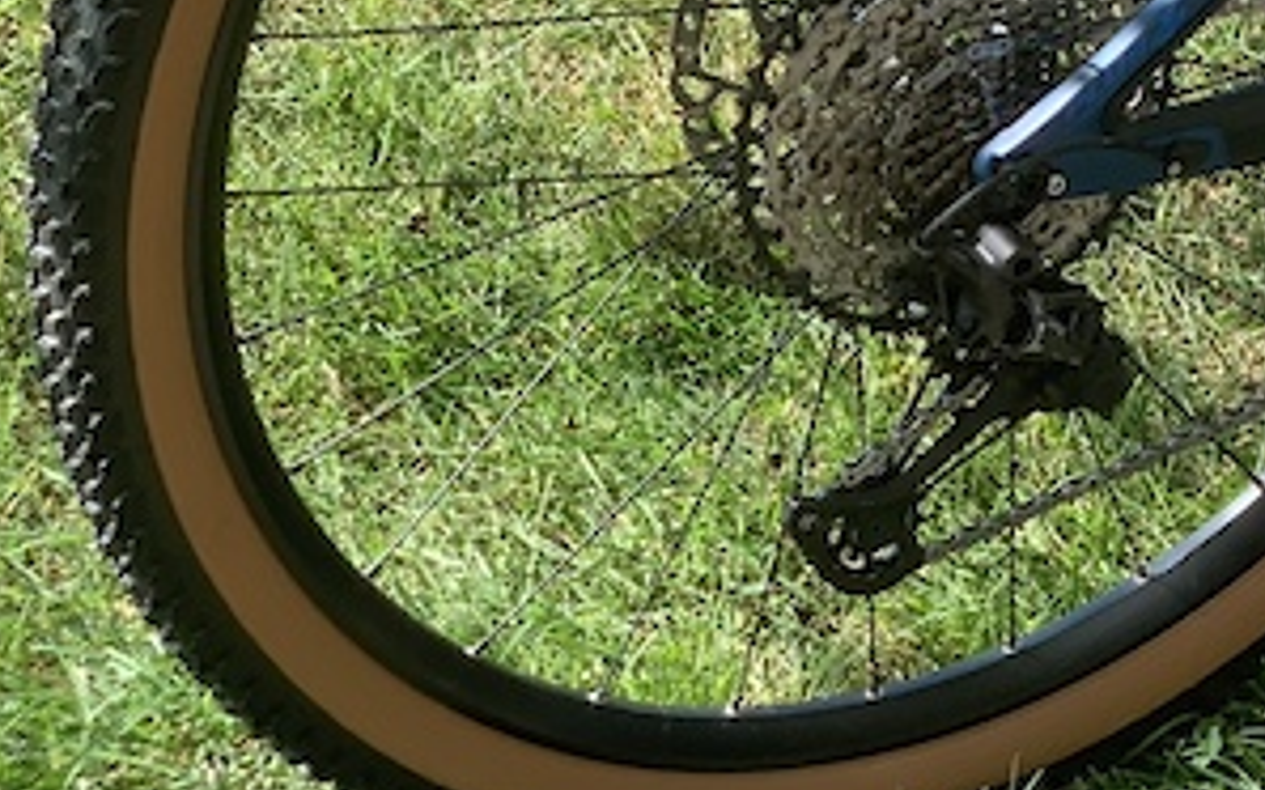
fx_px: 5100
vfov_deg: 8.6
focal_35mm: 148
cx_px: 1681
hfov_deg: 13.6
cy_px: -399
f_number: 2.4
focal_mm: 6
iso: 16
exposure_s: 1/329
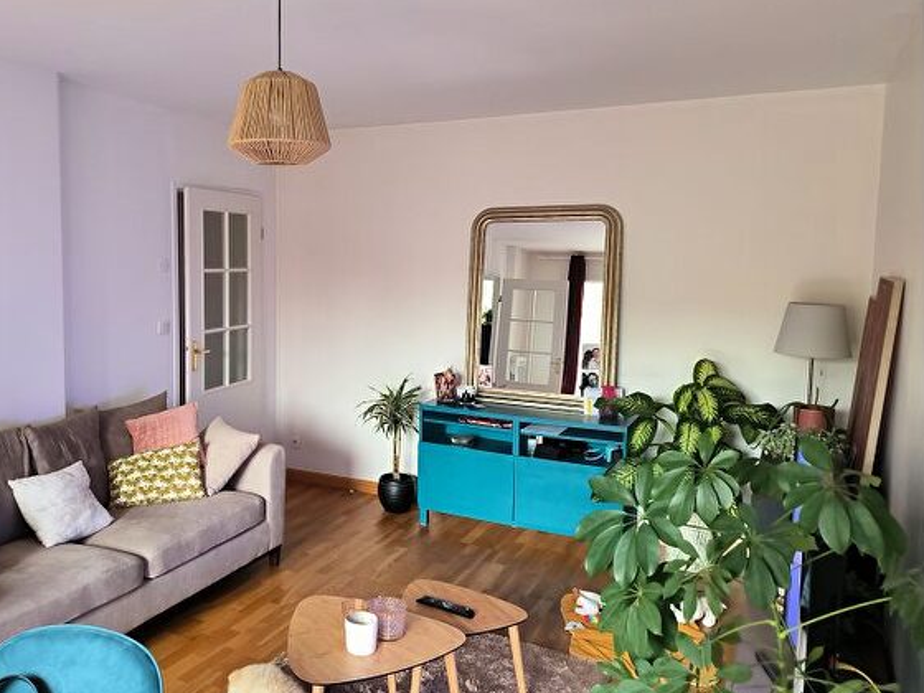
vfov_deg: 46.8
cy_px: 319
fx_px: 801
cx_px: 351
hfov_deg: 59.3
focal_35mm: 30
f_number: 1.7
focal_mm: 5.24
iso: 931
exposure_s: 1/33.3
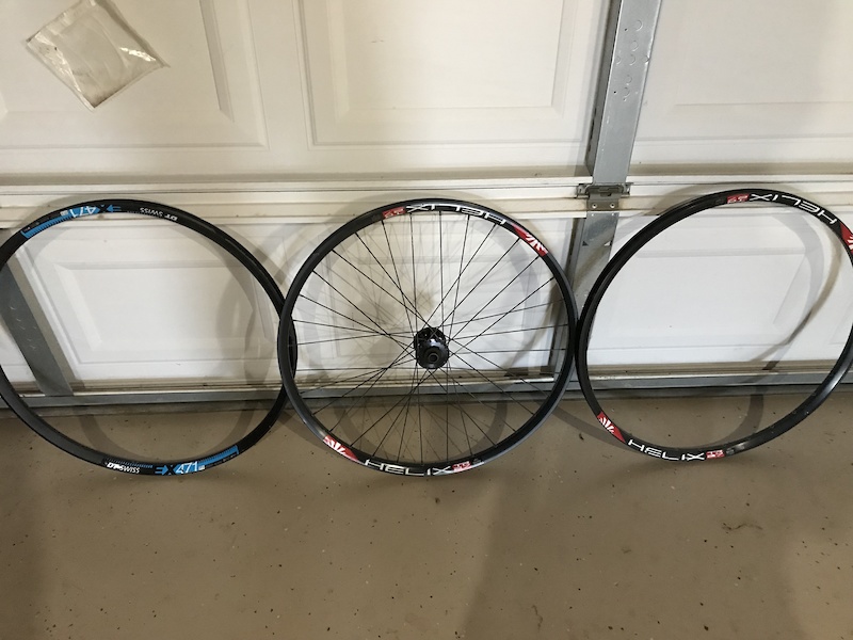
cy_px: 320
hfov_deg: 63.4
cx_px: 426
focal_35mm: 28
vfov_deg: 49.7
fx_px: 690
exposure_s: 1/6
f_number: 1.8
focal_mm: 3.99
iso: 80
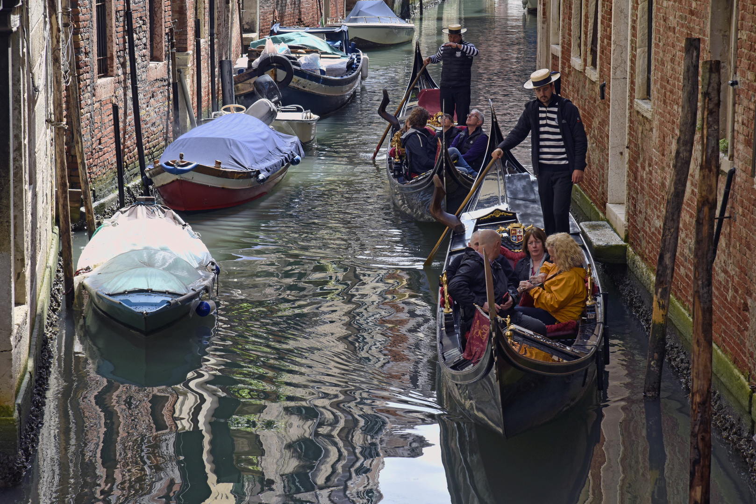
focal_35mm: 120
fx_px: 2521
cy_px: 252
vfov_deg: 11.4
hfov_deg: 17.1
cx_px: 378
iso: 400
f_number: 11
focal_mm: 120
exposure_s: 1/125
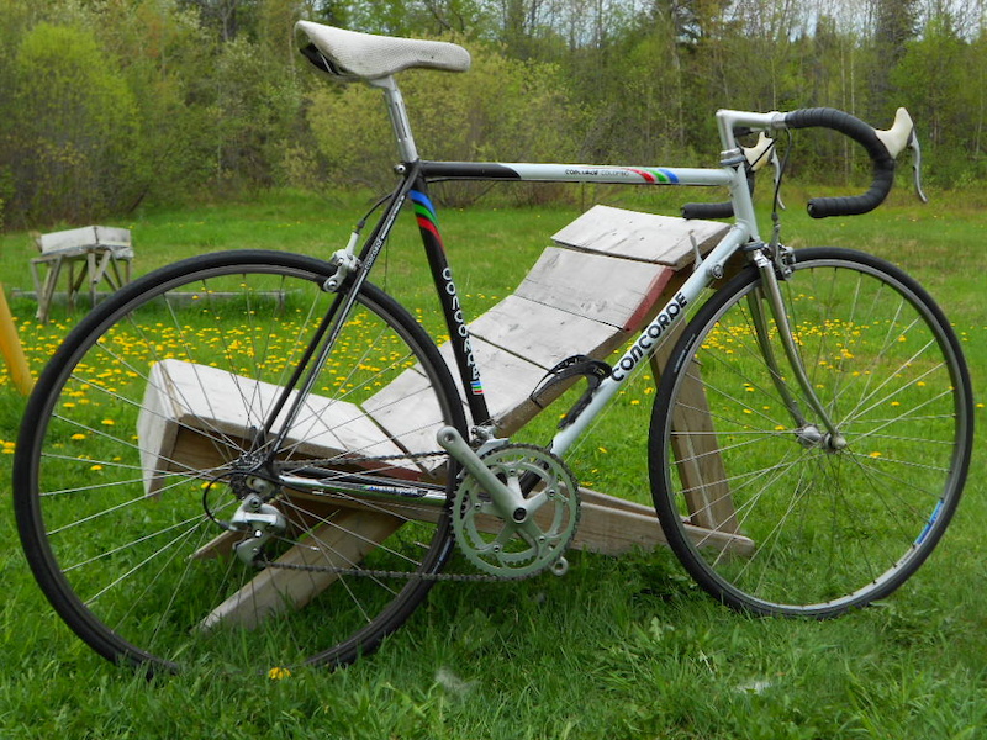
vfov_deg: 33.6
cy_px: 370
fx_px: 1226
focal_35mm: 43
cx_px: 494
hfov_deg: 43.9
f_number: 4.2
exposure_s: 1/320
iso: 80
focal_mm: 7.7
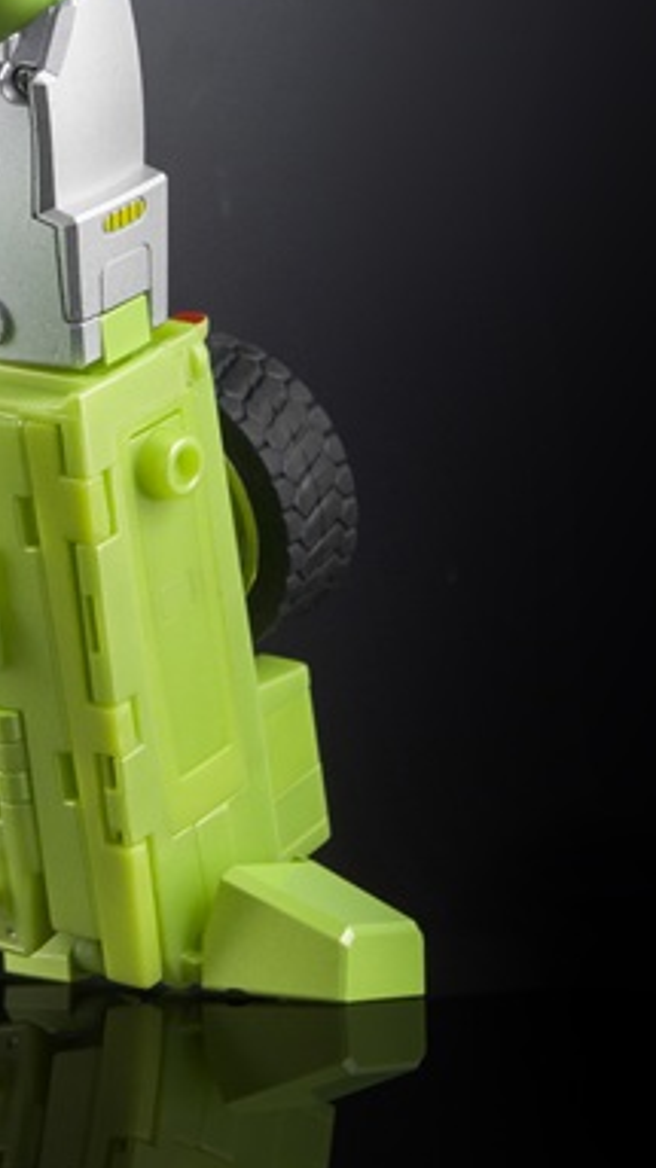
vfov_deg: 10.5
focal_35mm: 203
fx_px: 6294
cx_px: -238
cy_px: 110
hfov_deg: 5.9
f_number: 9
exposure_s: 1/50
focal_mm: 55
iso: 500
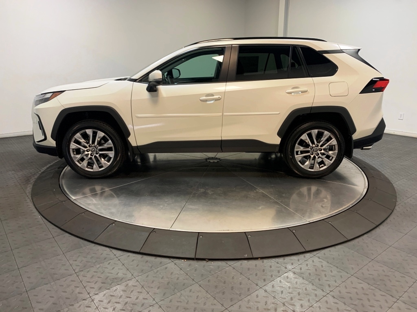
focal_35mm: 26
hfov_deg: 67.3
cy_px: 156
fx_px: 313
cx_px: 208
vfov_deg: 53.1
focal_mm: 4.25
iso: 200
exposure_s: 1/60
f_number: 1.8
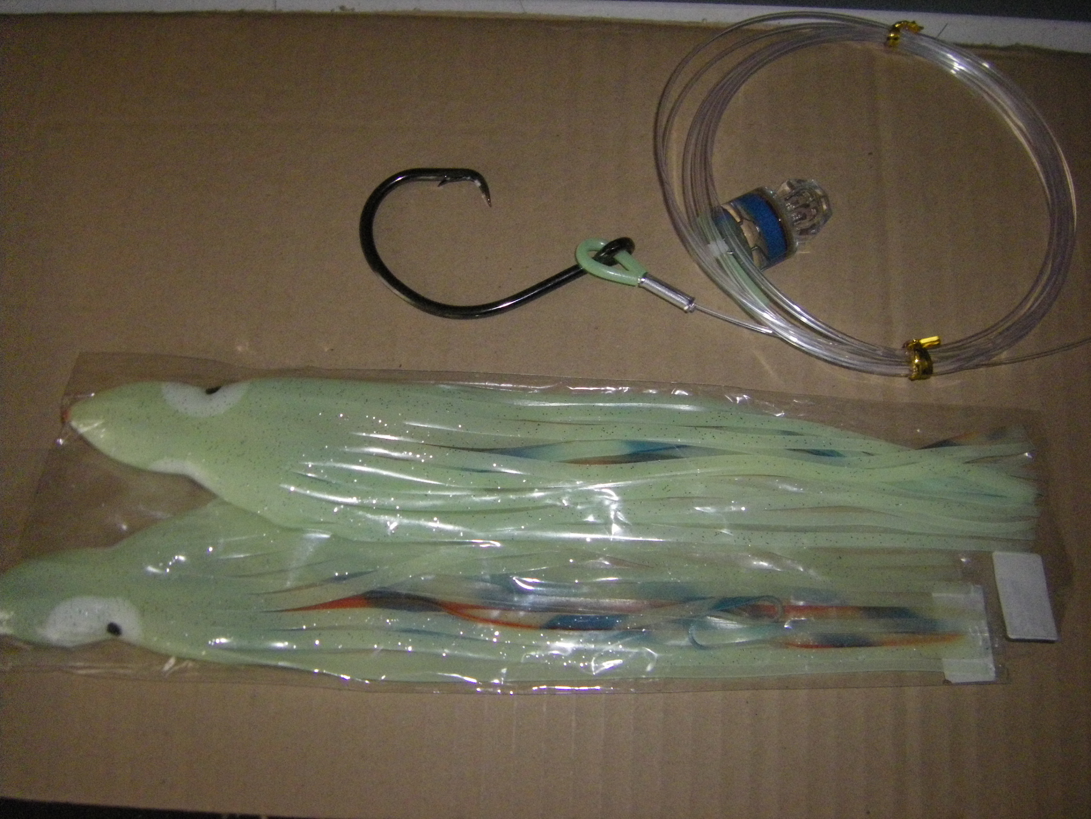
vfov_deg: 37.7
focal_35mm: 38
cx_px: 546
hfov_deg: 49.0
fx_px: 1198
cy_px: 410
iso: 640
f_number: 7
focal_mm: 6.3
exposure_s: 1/50
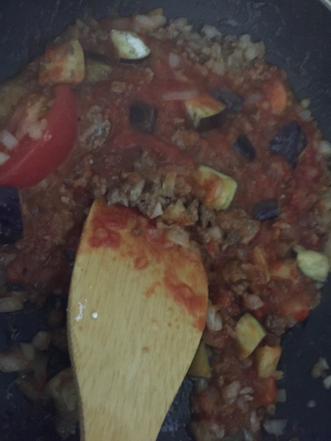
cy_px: 220
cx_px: 166
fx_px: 370
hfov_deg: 48.2
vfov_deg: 61.7
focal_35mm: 29
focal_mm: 4.15
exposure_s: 1/15
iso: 800
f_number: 2.2
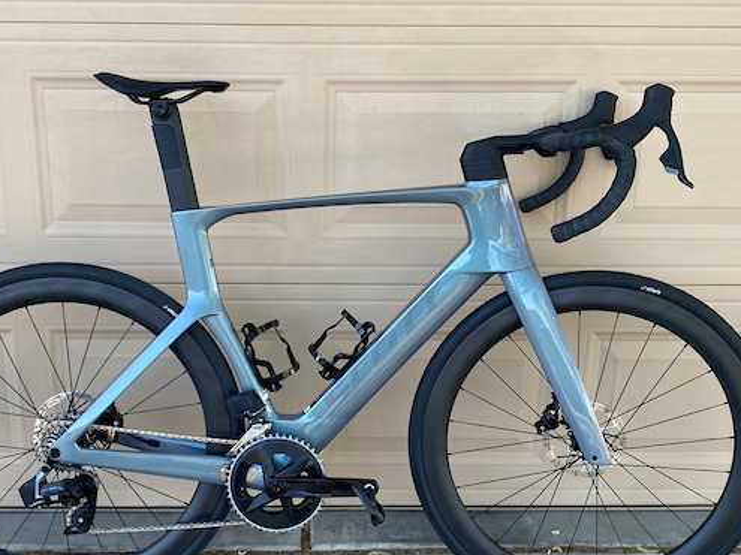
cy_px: 289
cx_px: 311
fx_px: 899
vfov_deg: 34.3
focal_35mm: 42
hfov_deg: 44.7
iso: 32
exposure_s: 1/123
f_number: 1.8
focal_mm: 4.25
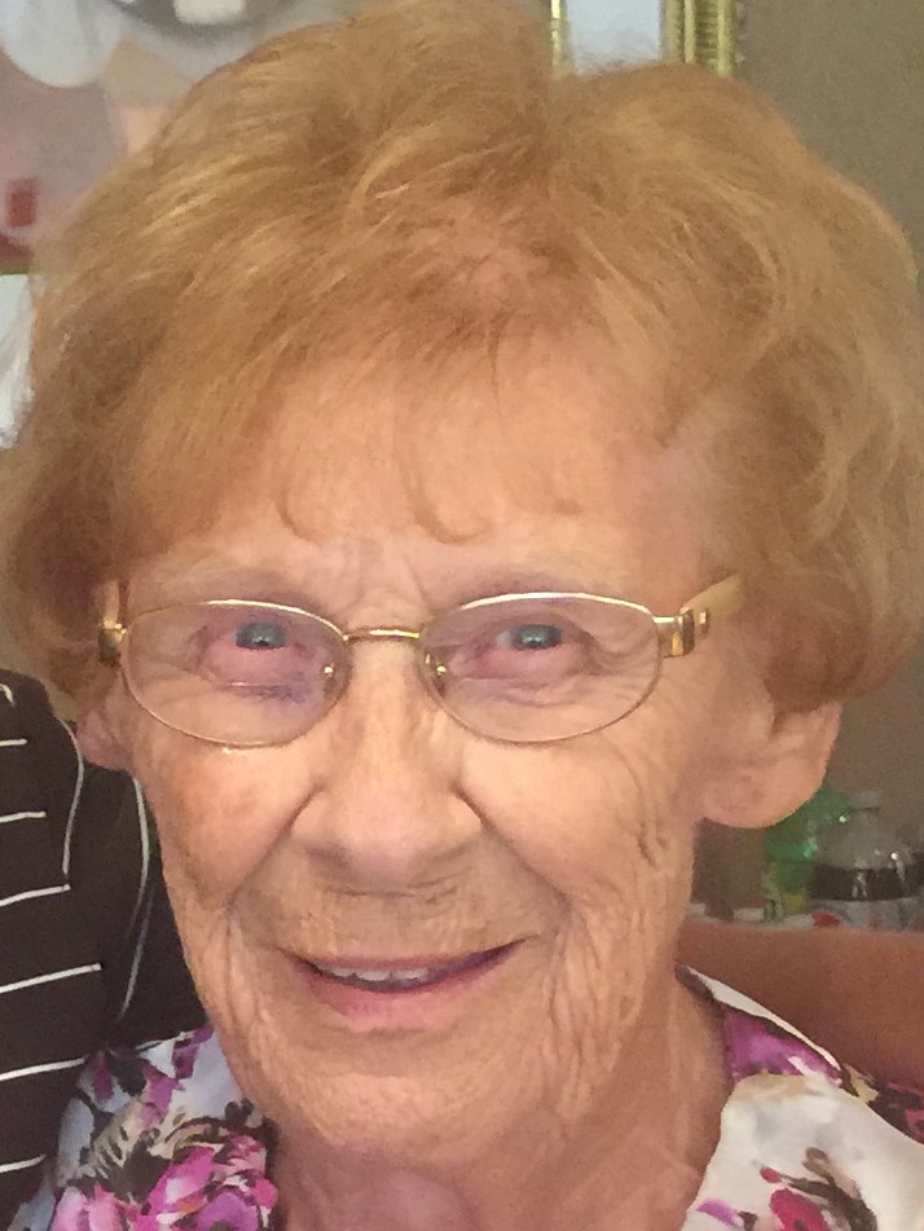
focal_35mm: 29
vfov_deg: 61.6
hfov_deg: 48.3
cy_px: 616
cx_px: 462
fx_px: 1031
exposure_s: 1/15
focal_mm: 4.15
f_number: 2.2
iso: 100
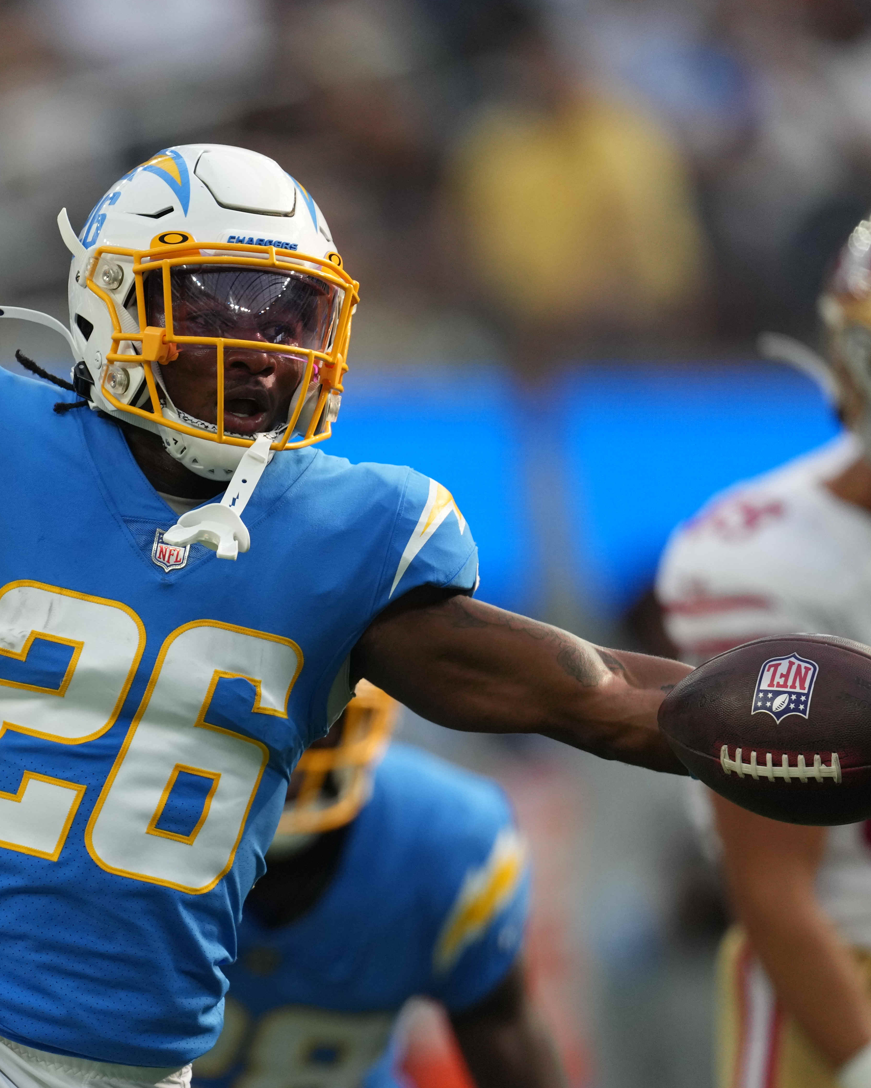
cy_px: 657
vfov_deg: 1.8
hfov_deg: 1.4
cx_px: 107
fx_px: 34671
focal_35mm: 1076
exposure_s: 1/2500
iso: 1600
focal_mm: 600
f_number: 4
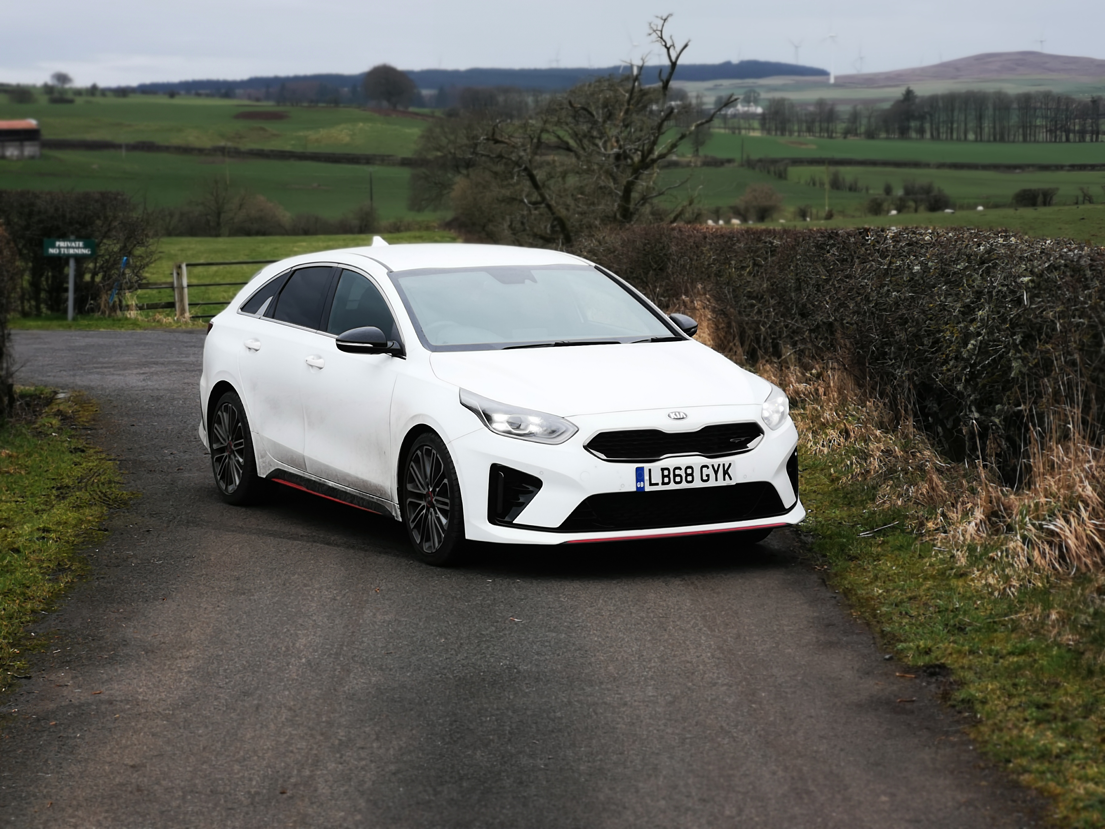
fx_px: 2586
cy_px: 414
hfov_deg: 24.1
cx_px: 552
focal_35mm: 81
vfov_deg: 18.2
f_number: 4
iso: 50
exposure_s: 1/286
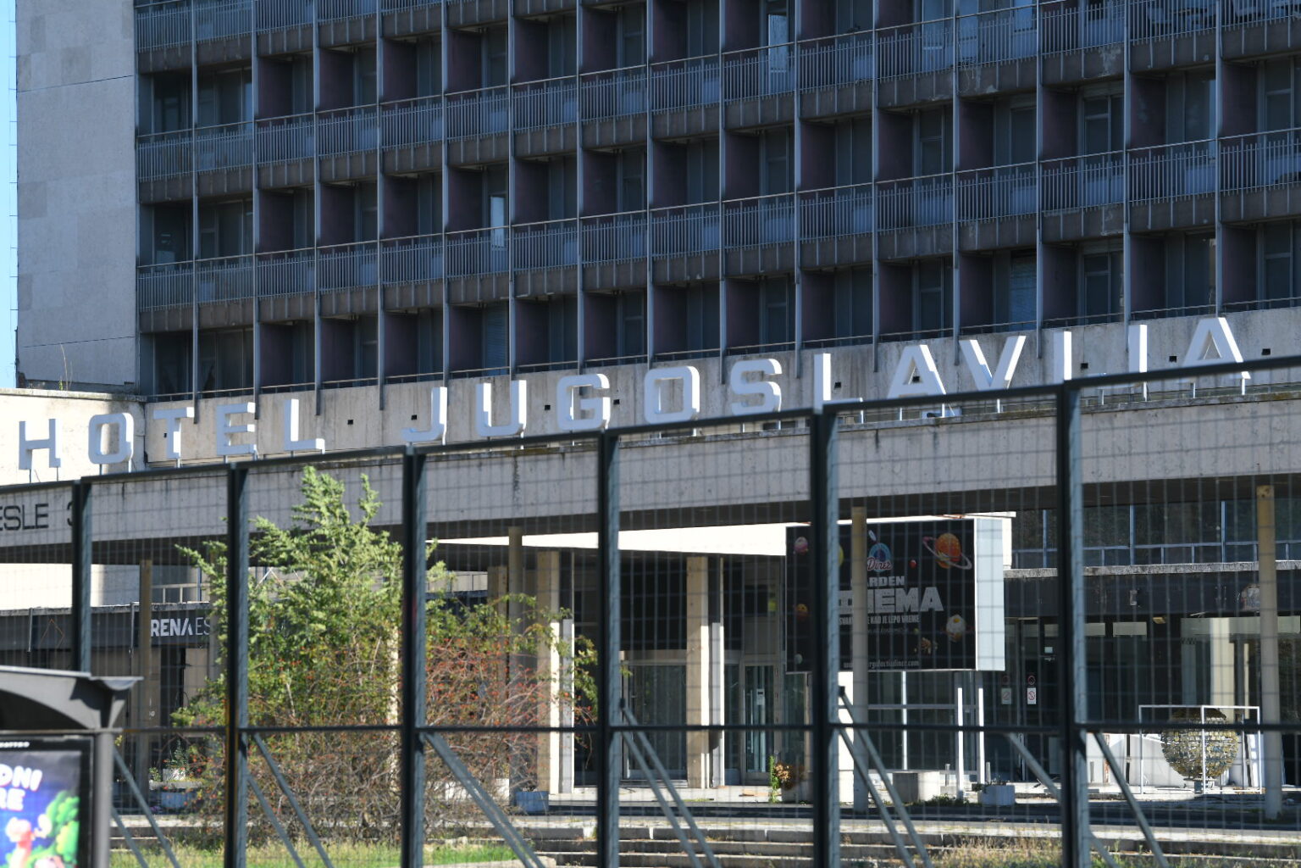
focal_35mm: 135
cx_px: 650
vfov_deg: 10.2
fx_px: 4878
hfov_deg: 15.2
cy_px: 434
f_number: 5.6
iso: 200
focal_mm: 135
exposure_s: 1/640
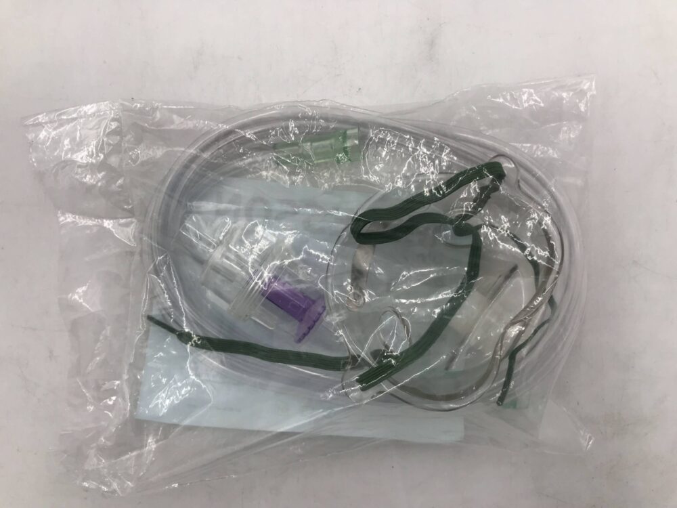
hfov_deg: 63.4
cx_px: 338
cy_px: 254
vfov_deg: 49.7
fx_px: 548
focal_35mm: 28
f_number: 1.8
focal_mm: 3.99
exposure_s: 1/192
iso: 20
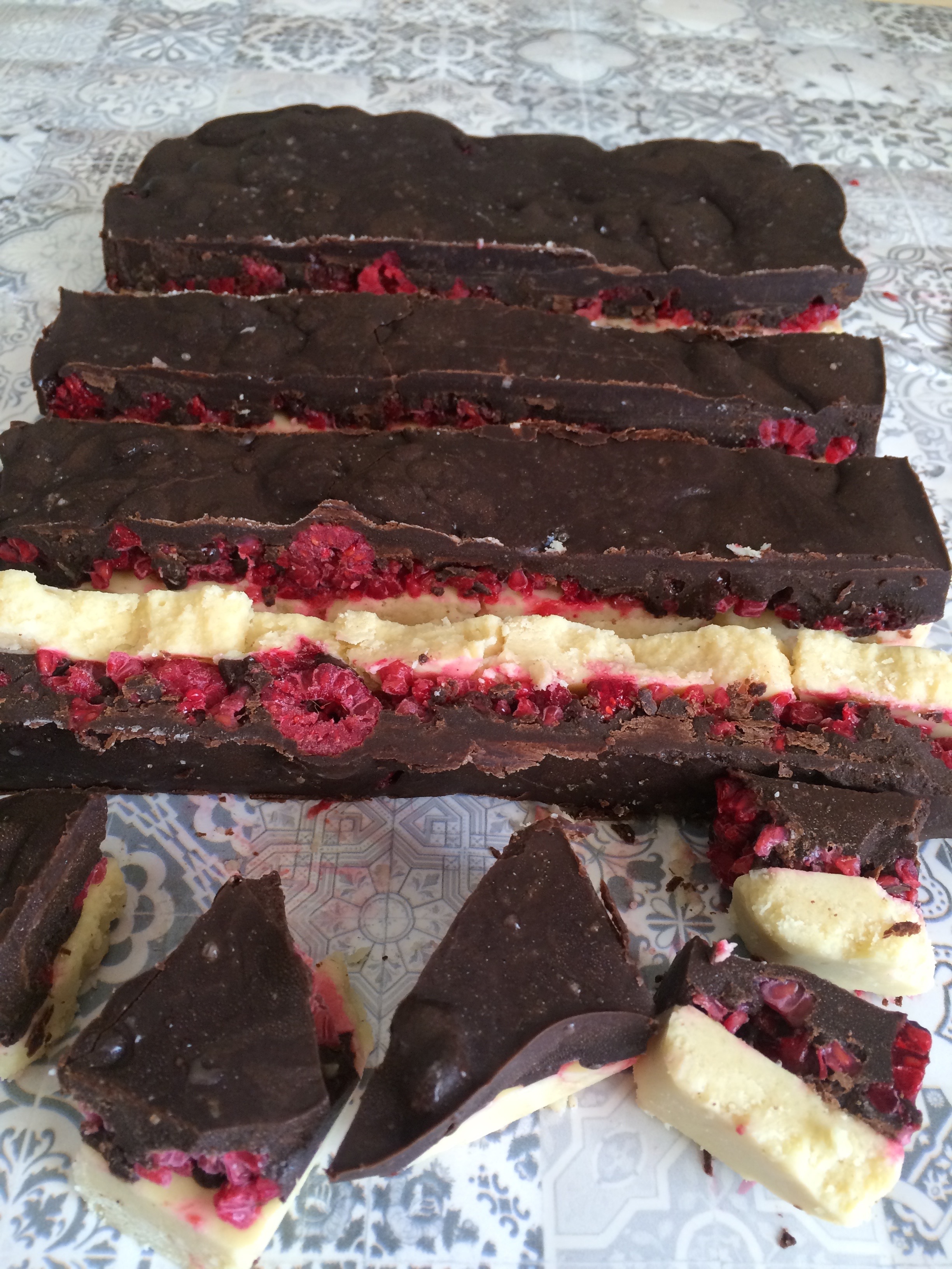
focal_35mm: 29
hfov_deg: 48.2
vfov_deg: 61.7
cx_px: 476
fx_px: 1063
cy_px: 634
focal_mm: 4.15
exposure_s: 1/33
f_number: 2.2
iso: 64
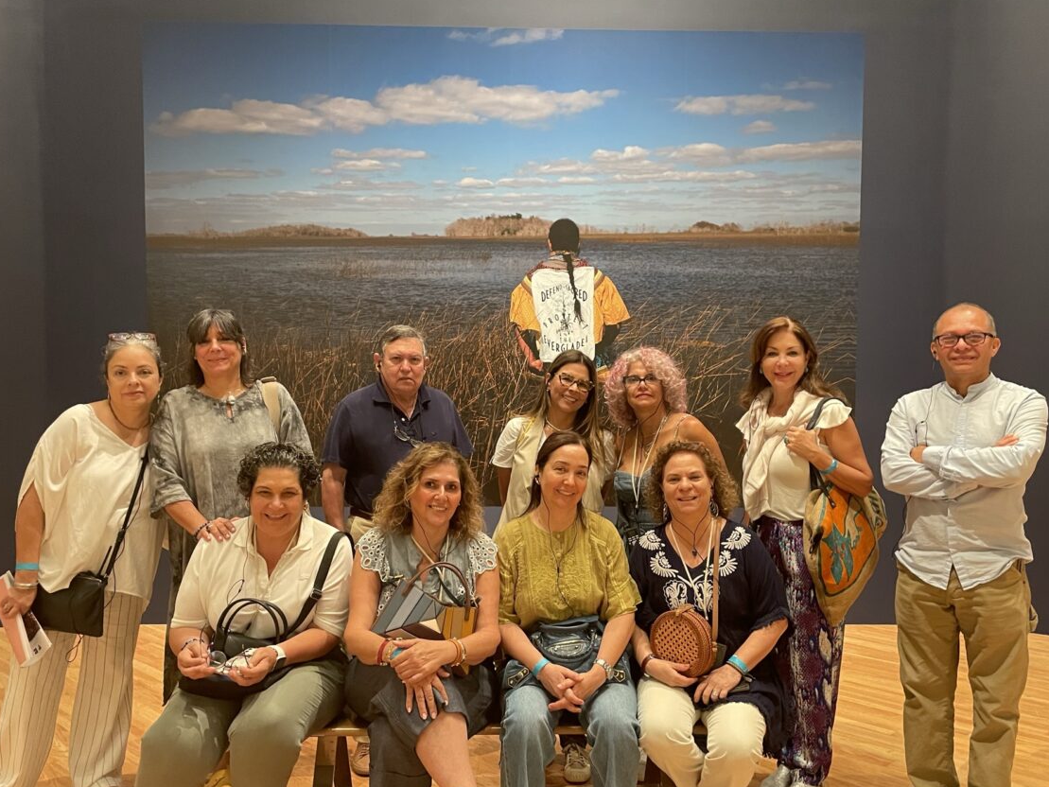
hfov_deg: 60.0
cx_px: 537
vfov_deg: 46.7
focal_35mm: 30
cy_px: 447
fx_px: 909
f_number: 1.6
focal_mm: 4.2
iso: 500
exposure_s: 1/40
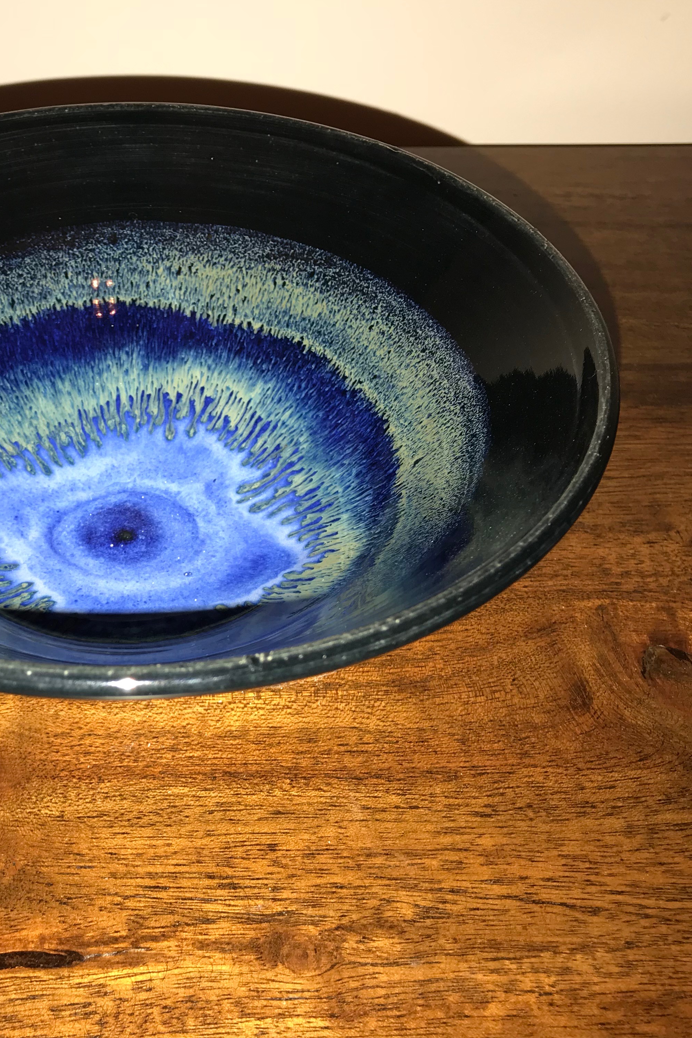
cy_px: 517
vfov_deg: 49.6
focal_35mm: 39
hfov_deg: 33.3
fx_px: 1125
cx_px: 152
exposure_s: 1/17
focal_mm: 3.99
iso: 20
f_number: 1.8
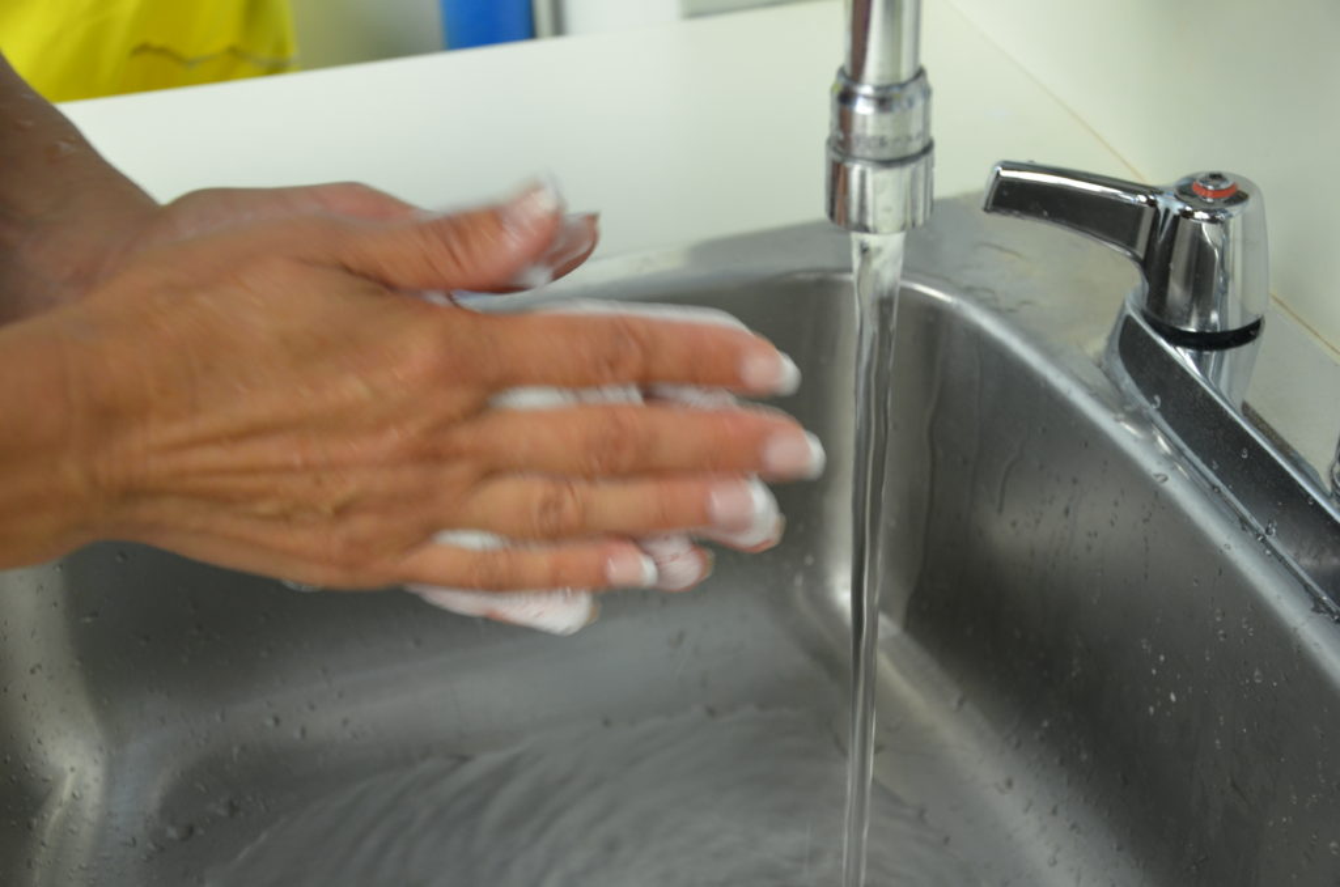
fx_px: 1950
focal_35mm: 52
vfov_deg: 25.6
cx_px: 670
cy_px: 444
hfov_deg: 37.9
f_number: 5
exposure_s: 1/60
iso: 800
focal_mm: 35
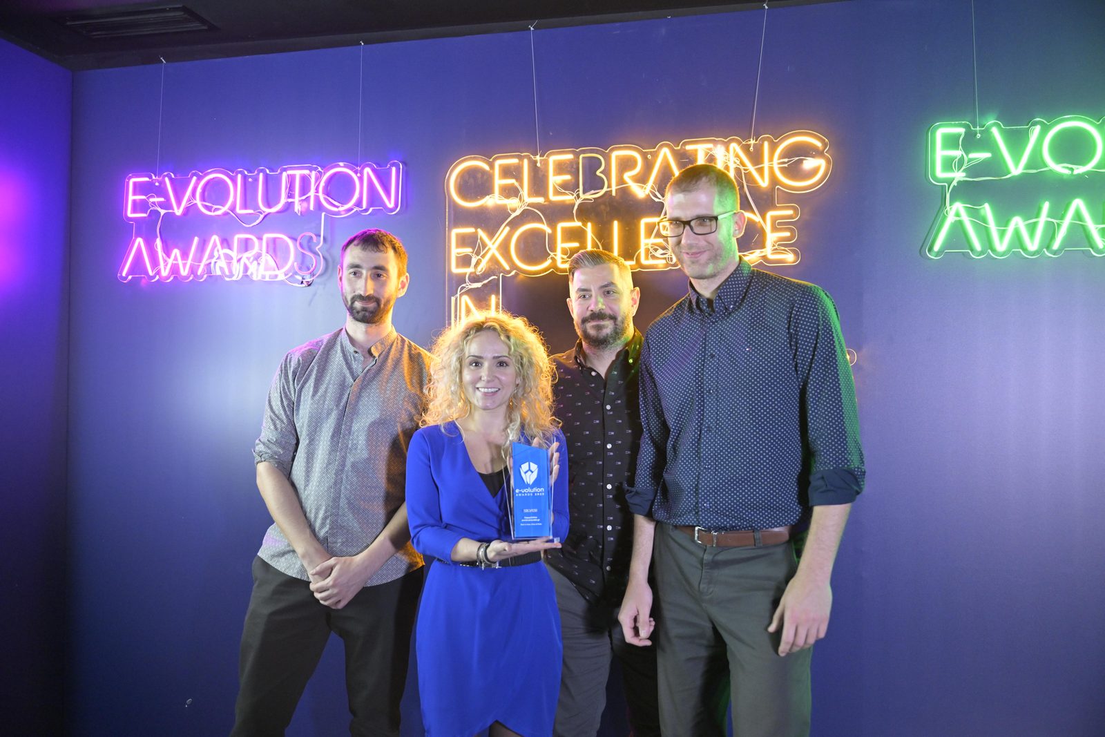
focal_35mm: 32
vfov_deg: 41.7
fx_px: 967
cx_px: 552
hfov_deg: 59.5
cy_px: 368
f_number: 2.8
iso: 2500
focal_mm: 31.5
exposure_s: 1/100
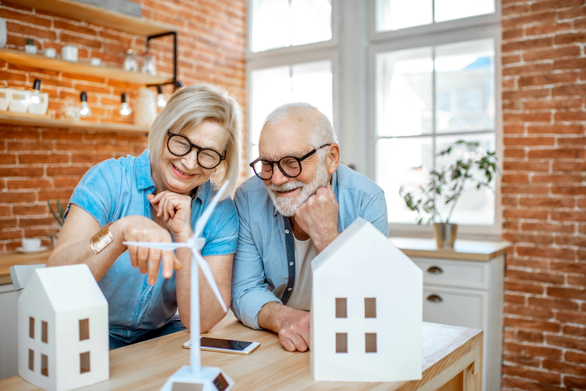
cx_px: 293
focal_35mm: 35
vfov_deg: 37.9
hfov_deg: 54.4
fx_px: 570
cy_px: 196
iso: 160
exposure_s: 1/200
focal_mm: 35
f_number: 2
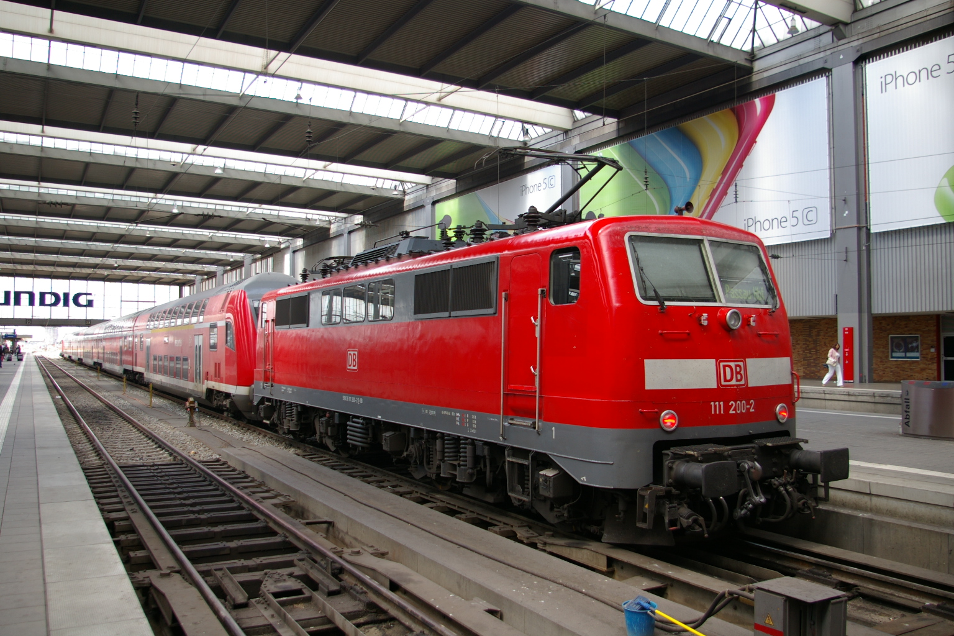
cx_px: 477
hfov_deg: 61.9
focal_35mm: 30
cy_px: 318
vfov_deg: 43.6
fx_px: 795
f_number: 4.5
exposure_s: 1/60
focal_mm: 20
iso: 200
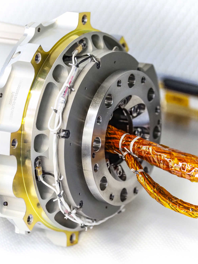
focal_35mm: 185
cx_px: 99
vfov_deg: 10.7
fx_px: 1410
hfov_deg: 8.0
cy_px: 132
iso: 2500
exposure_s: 1/200
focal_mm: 92
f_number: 4
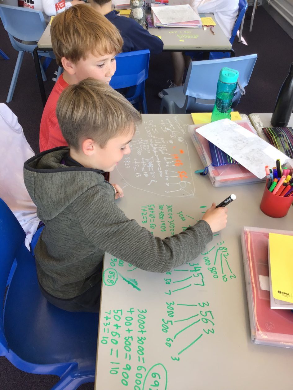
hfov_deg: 45.4
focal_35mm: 31
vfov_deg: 58.4
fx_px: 350
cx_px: 146
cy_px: 195
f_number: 2.4
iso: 40
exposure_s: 1/100
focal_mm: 3.3
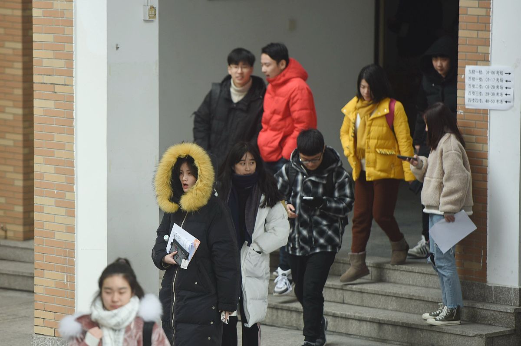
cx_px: 260
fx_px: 2892
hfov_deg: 10.3
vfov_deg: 6.9
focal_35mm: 200
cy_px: 173
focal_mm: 200
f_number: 3.2
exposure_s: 1/200
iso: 250
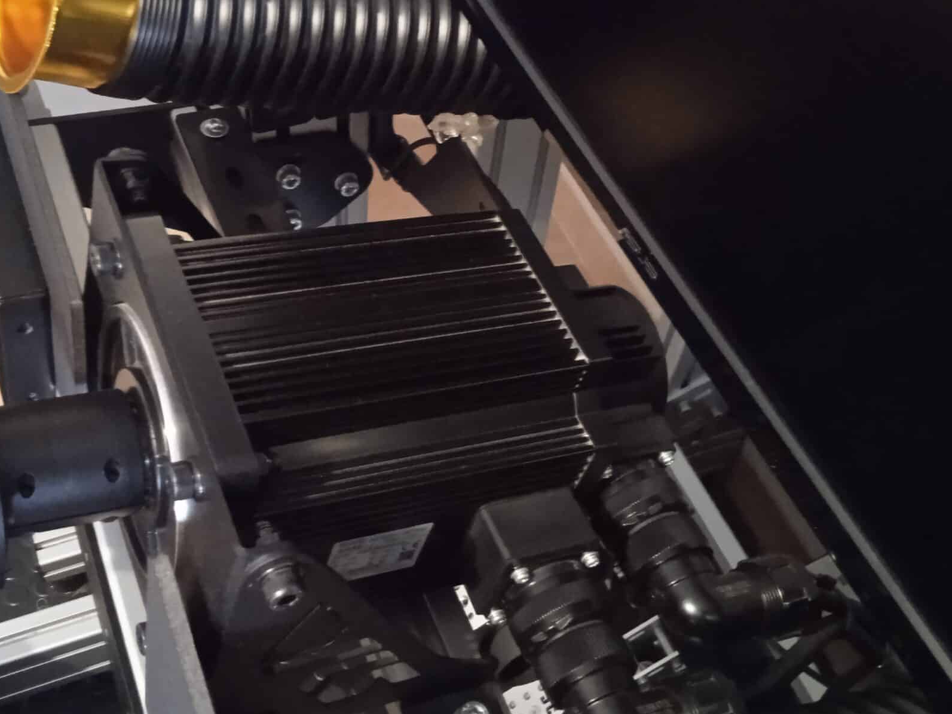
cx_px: 359
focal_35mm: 45
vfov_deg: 32.2
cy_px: 363
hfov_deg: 41.8
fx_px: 1238
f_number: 2.2
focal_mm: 3.43
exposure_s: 1/14.3
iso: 3593
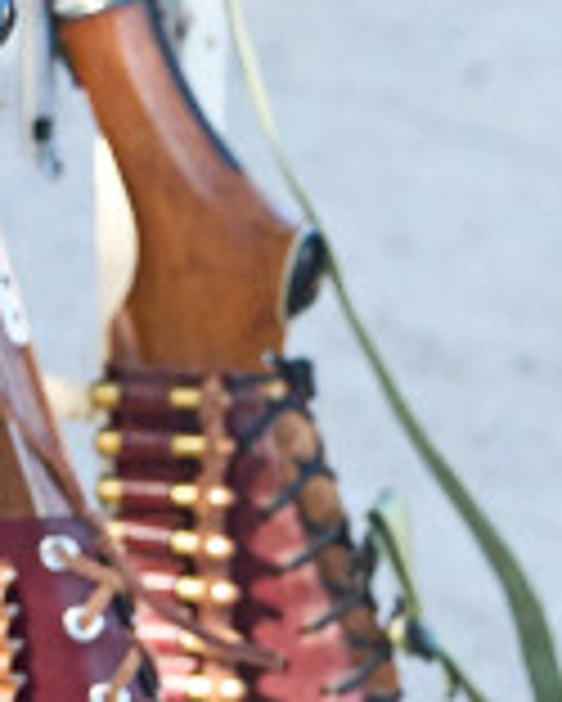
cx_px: -490
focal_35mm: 270
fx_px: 5608
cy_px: -176
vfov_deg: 7.1
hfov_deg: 5.6
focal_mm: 50
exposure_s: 1/320
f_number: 4
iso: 1600
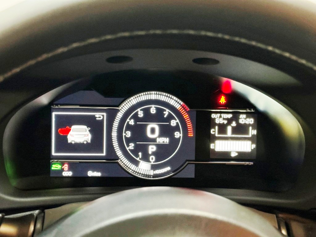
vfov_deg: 30.3
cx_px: 158
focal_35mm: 48
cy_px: 118
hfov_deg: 39.7
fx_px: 438
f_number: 1.78
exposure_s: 1/30
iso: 640
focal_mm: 6.86
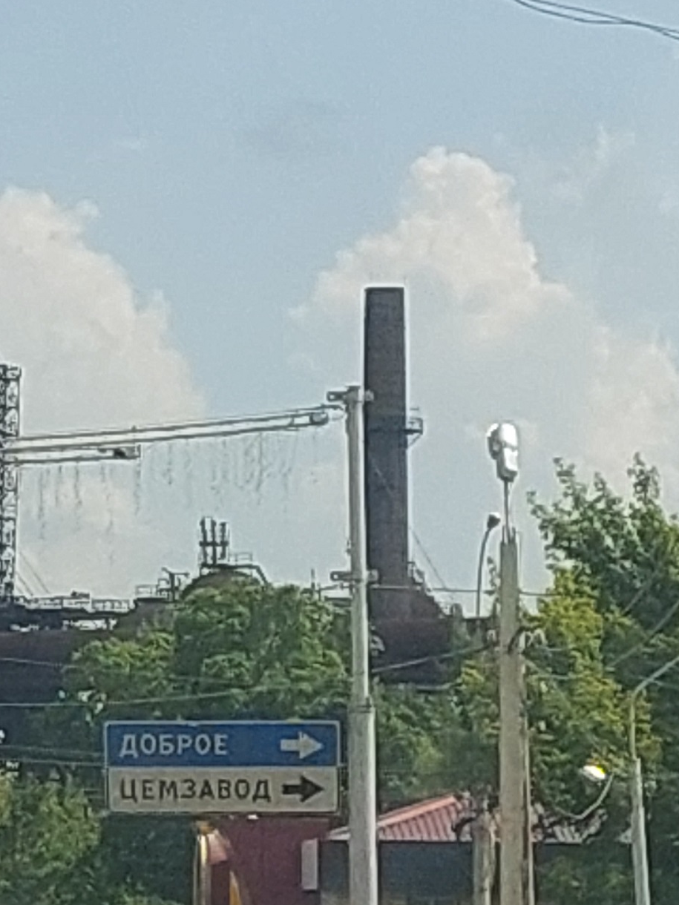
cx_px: -108
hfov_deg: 23.0
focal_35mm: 59
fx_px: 1543
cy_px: 539
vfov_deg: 32.6
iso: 40
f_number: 1.8
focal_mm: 5.23
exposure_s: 1/1504
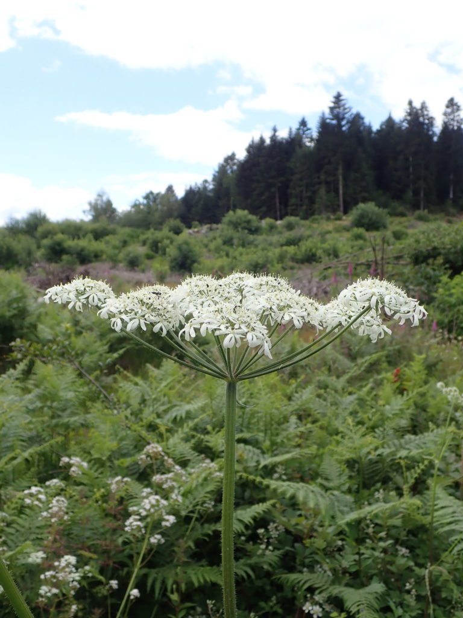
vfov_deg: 60.0
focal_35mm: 30
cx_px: 232
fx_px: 535
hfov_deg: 46.8
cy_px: 309
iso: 100
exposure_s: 1/500
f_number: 3.2
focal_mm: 5.5
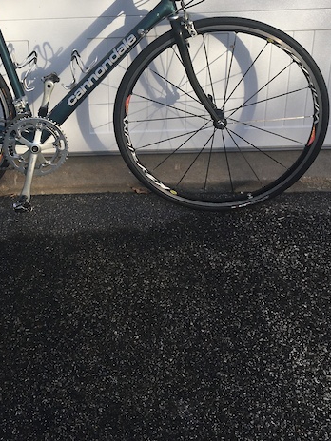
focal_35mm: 50
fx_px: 637
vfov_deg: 36.6
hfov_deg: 28.6
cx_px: 79
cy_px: 76
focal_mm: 4.15
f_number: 2.2
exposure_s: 1/234
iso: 25
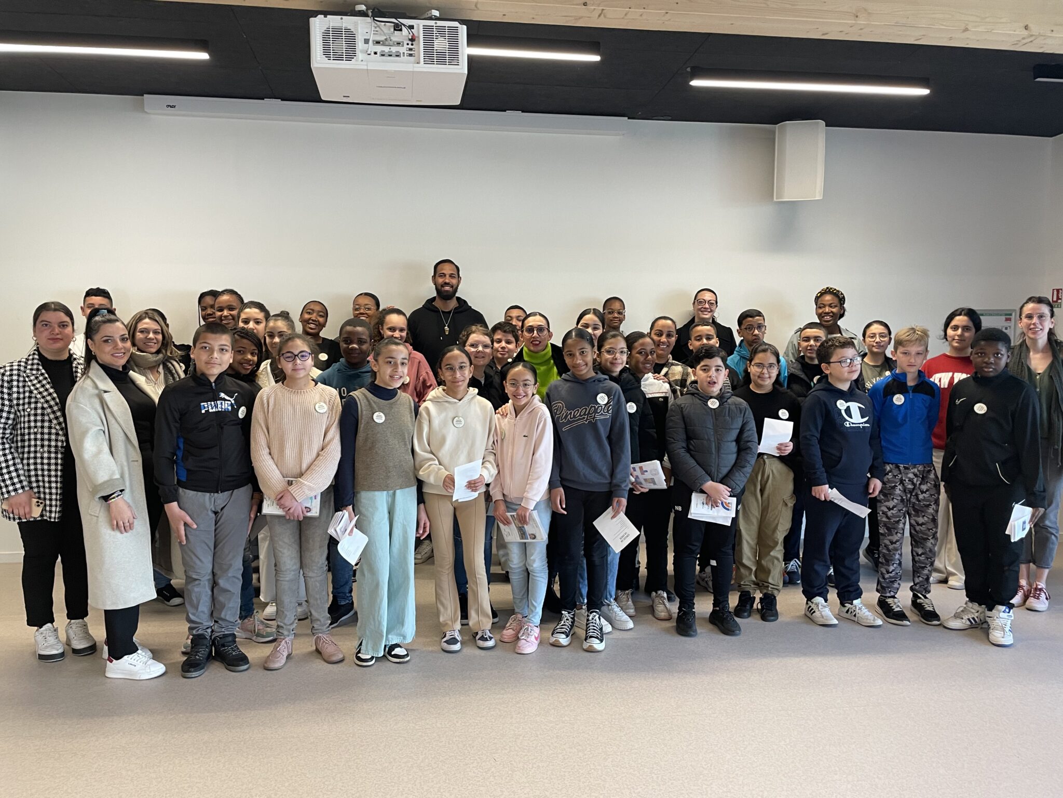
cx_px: 532
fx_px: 798
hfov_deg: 67.3
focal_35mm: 26
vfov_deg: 53.1
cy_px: 399
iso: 125
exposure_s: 1/50
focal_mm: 4.2
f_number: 1.6
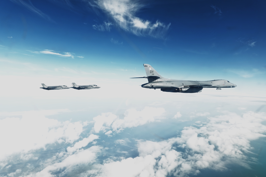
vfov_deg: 53.1
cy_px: 88
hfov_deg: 73.7
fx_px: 177
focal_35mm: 24
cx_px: 133
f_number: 4.5
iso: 100
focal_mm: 9
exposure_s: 1/200
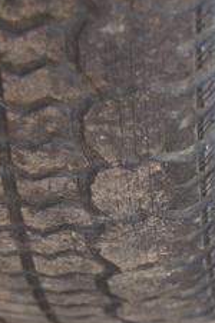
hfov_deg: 6.1
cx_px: 64
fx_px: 2031
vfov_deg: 9.1
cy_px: 208
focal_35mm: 226
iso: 100
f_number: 6.7
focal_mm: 80
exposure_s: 1/45
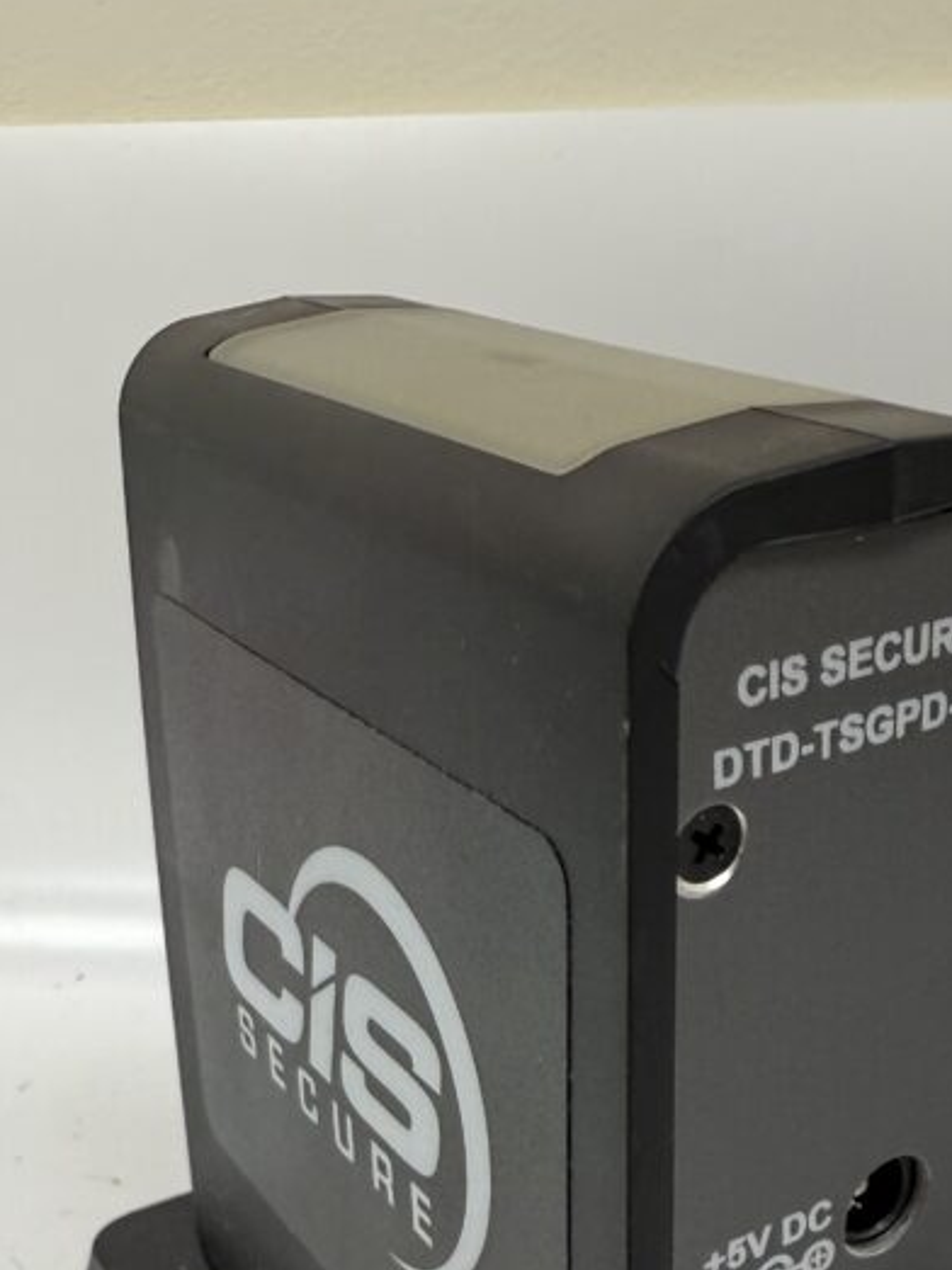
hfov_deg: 30.4
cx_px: 695
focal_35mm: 47
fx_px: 1724
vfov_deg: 38.5
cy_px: 1059
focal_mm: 2.22
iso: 125
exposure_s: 1/120
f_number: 2.2
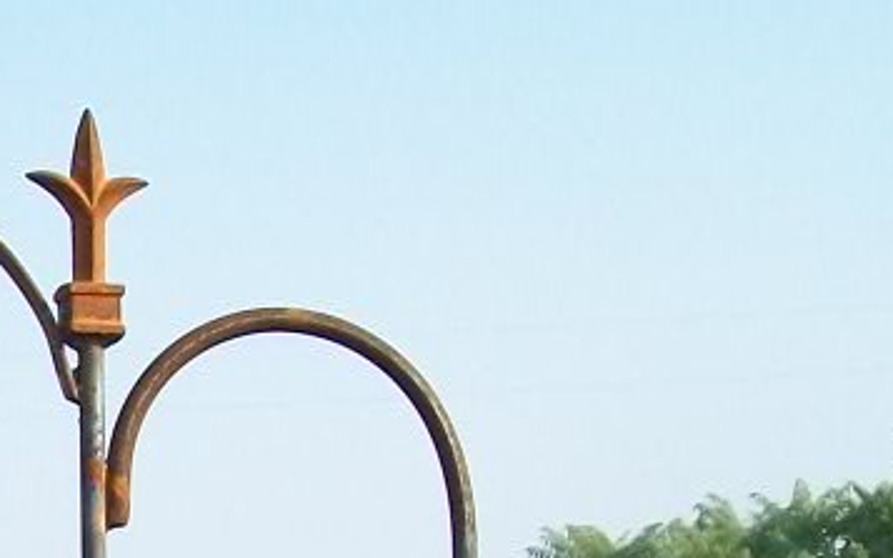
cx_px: -630
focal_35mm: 137
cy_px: 938
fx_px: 3334
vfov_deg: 9.2
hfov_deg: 13.9
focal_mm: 6
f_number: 4.8
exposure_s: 1/320
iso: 80
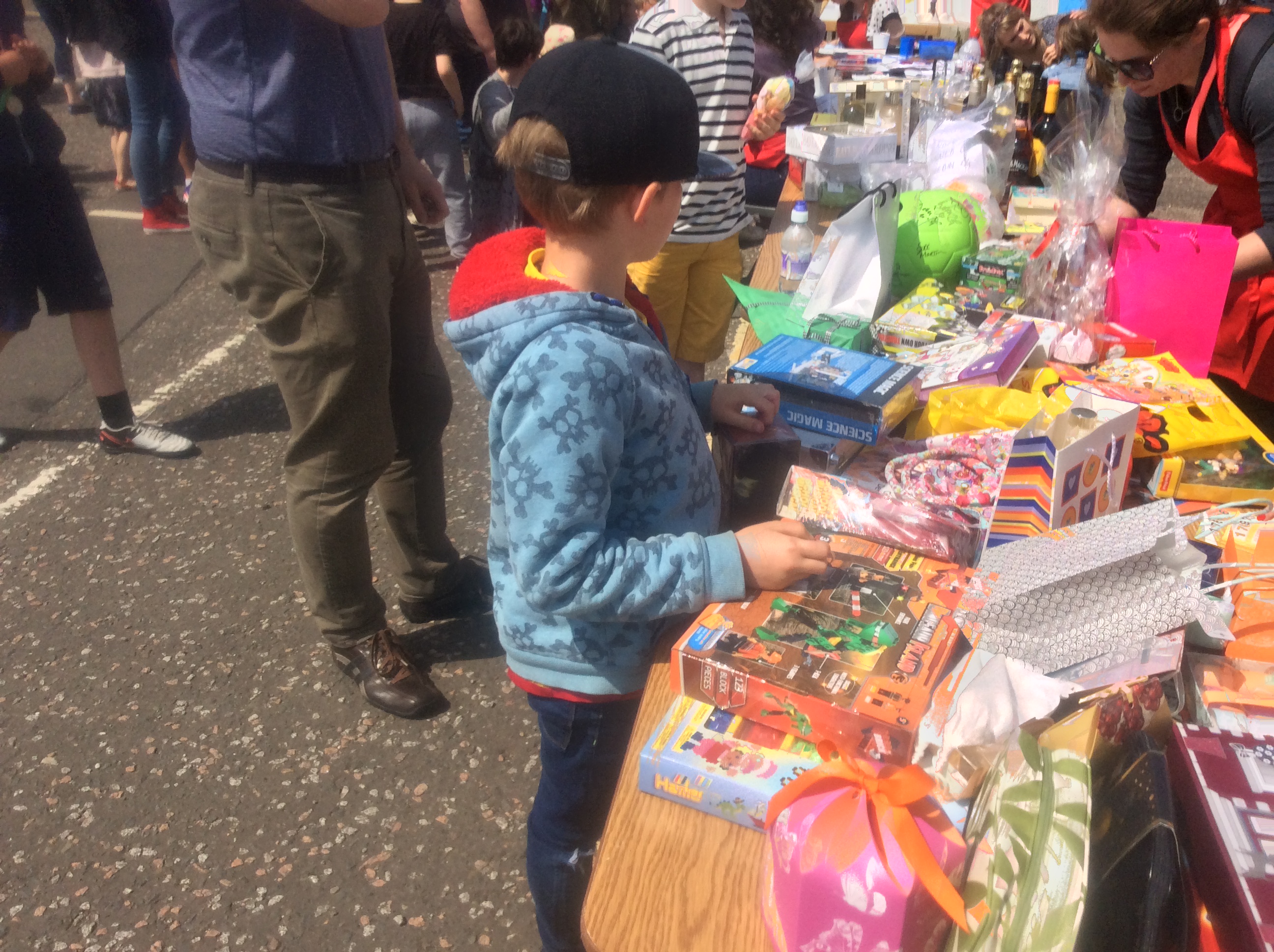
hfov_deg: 56.9
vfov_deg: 44.1
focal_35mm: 32
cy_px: 476
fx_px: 1176
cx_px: 637
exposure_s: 1/2119
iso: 32
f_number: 2.4
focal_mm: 3.3
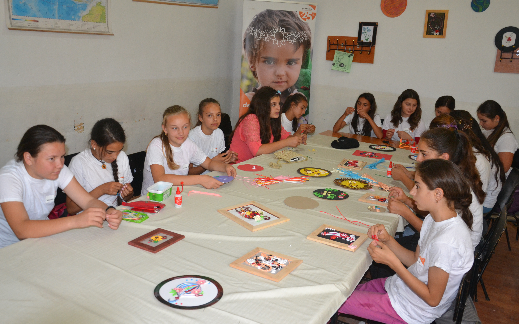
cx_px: 261
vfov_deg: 38.8
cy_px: 160
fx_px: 460
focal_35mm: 33
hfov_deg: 58.9
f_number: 3.8
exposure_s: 1/60
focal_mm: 21
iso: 1100
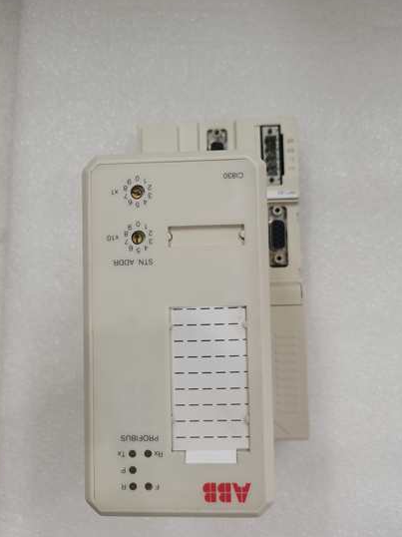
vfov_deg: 61.7
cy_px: 270
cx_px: 213
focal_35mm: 29
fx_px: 449
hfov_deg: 48.2
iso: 160
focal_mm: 5.58
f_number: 1.8
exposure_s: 1/100
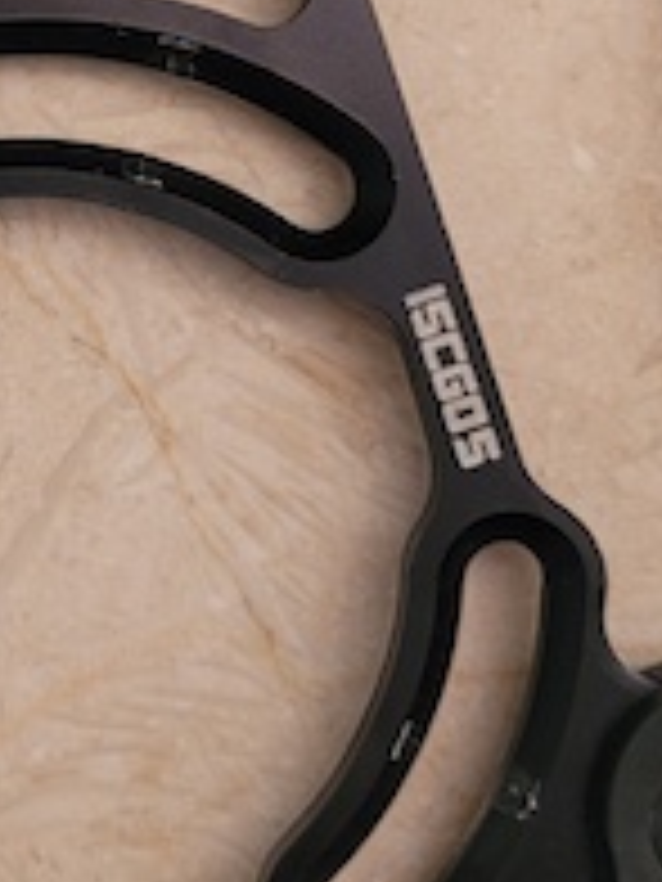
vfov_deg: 18.3
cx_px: -59
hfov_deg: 13.7
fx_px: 2703
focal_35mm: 106
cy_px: 126
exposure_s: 1/40
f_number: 1.8
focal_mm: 5.4
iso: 200
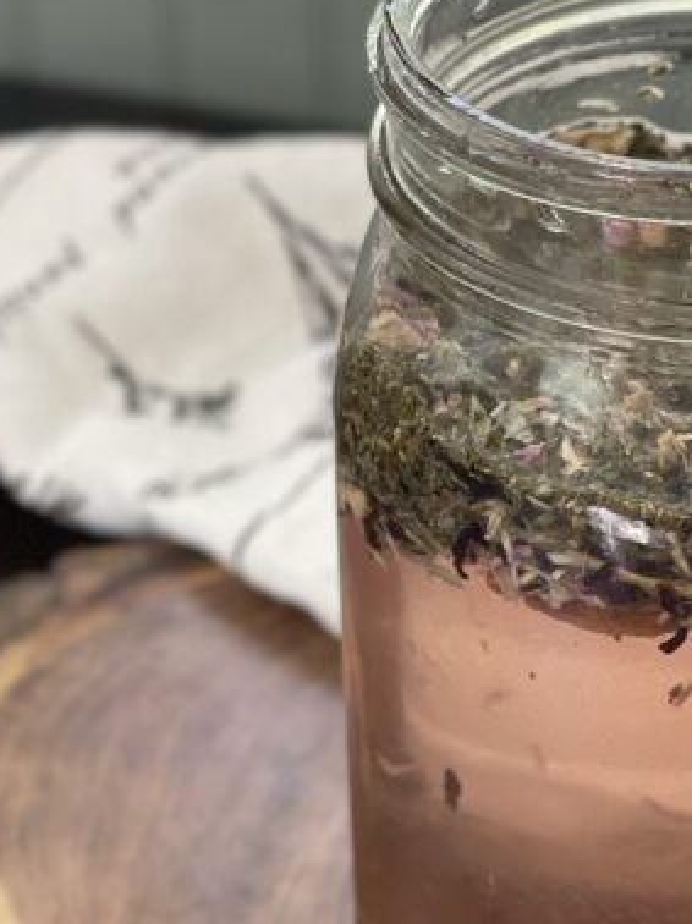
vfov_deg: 14.2
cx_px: 521
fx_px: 3682
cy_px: 726
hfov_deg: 10.7
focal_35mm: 138
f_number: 2.2
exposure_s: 1/121
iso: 160
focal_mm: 7.5
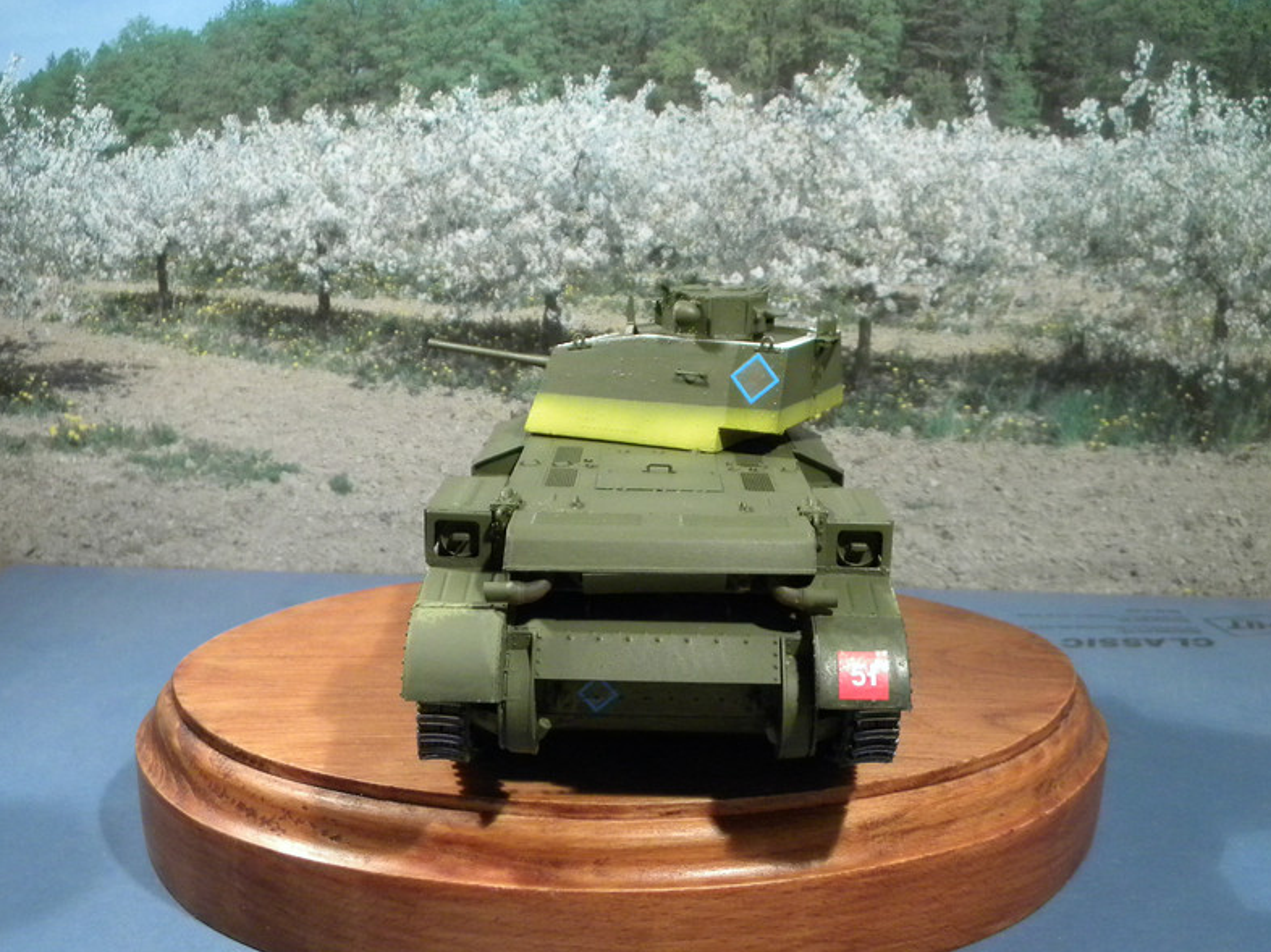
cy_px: 603
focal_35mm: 38
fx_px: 1395
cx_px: 656
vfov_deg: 37.4
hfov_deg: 49.0
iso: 400
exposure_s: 1/44.6
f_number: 3.5
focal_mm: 5
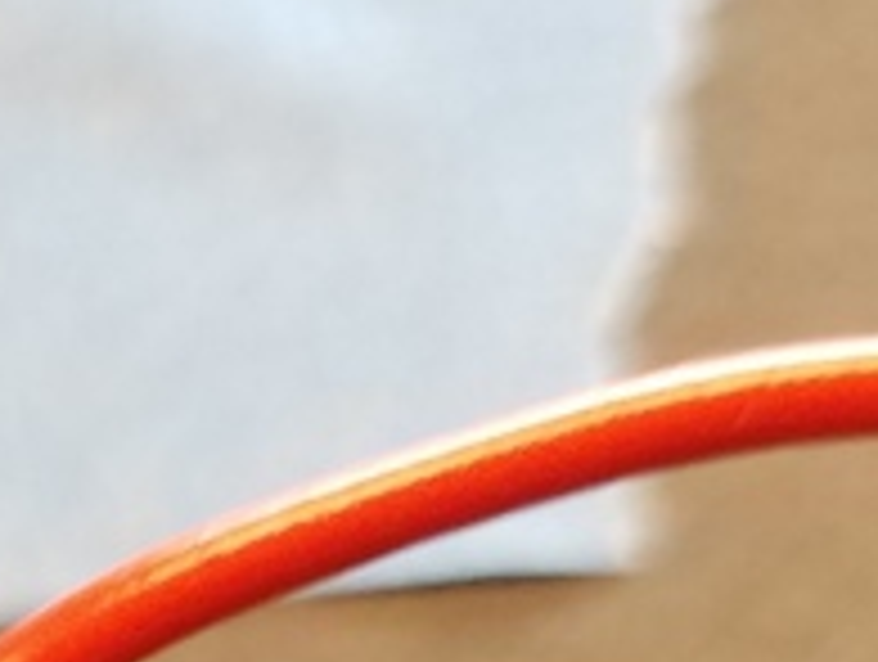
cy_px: 1247
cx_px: -1094
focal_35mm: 133
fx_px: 3380
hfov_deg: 12.3
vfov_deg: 10.4
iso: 125
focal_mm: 4.2
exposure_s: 1/30
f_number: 1.7
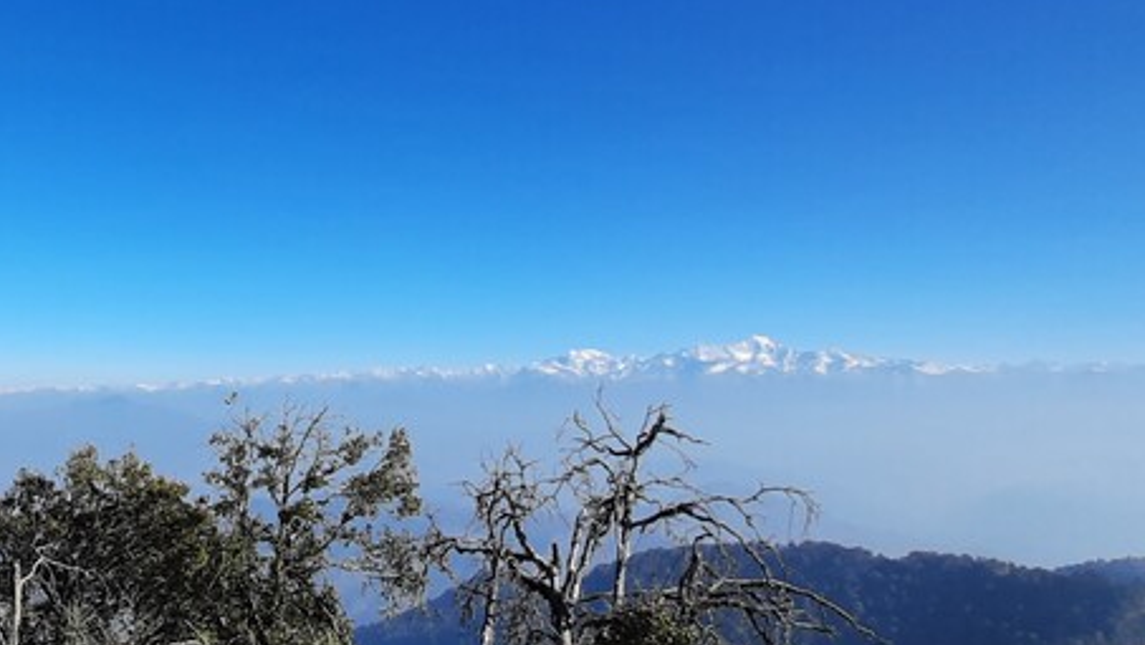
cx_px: 177
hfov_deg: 55.2
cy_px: 253
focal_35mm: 32
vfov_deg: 36.5
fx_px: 972
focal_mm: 1.42
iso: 40
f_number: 2.2
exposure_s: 1/987
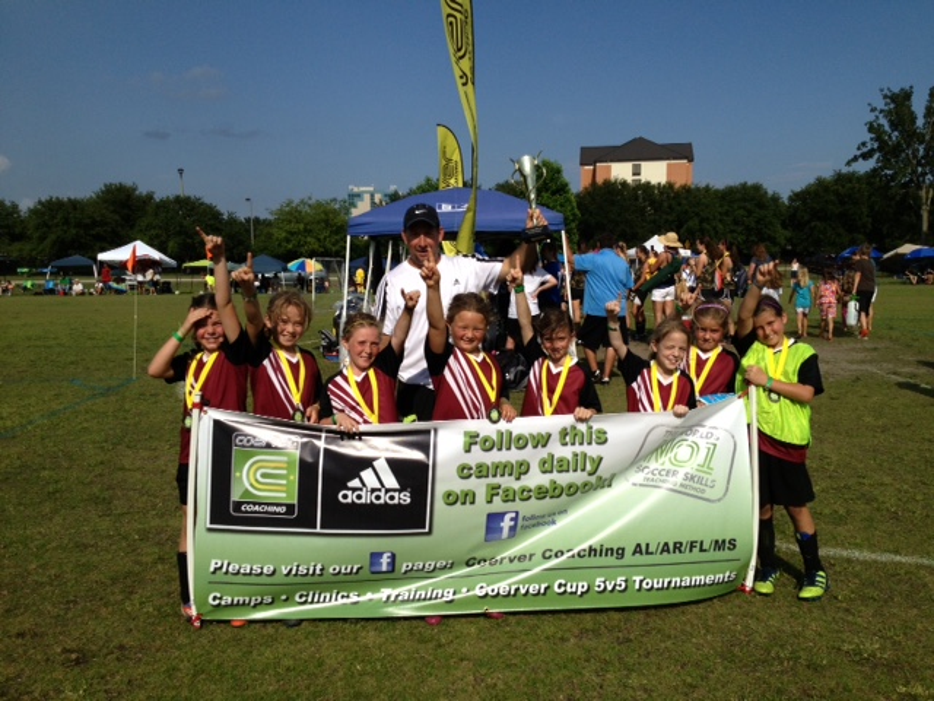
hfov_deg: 52.6
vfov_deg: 40.7
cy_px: 350
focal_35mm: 35
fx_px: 944
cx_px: 467
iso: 50
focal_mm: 4.28
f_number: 2.4
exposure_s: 1/3067
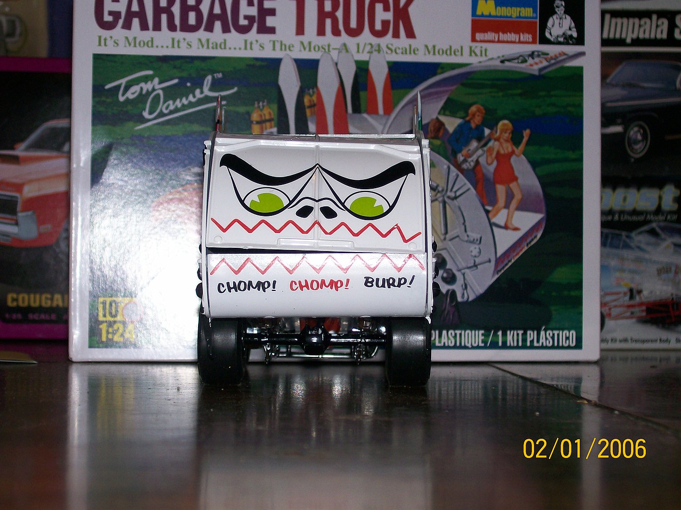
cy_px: 255
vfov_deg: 21.0
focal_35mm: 70
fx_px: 1377
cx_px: 340
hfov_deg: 27.8
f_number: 3.8
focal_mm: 11.6
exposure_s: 1/95.5
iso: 80
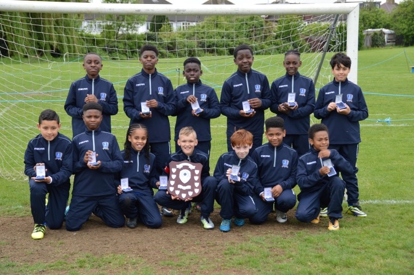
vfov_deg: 16.5
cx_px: 207
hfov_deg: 24.6
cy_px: 138
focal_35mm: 82
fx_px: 948
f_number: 6.3
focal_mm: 55
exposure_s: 1/160
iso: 100
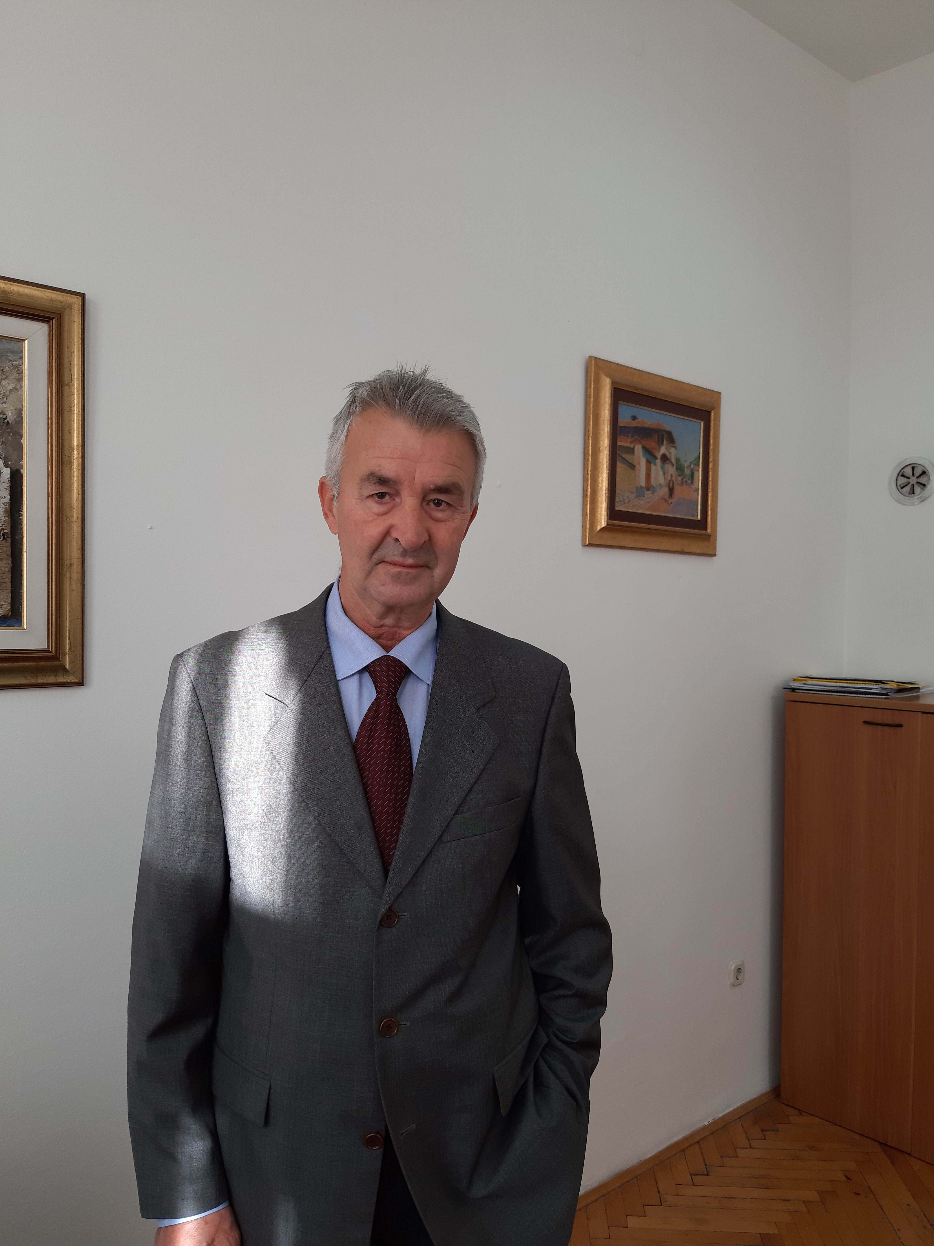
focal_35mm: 27
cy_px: 623
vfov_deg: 65.3
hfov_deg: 51.4
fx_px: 971
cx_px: 467
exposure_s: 1/50
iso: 50
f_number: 1.7
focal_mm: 3.93
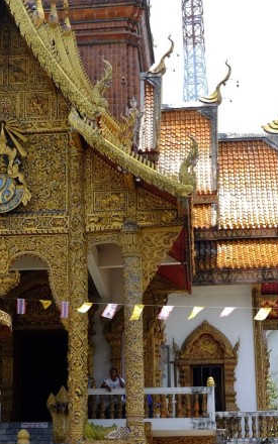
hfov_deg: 15.3
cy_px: 239
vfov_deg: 24.4
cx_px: 52
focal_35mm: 85
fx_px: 1030
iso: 100
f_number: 3.2
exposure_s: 1/680
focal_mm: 24.3
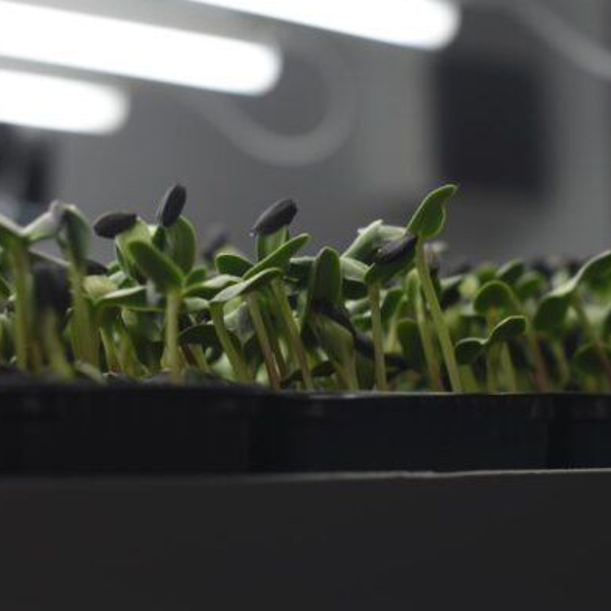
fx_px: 1657
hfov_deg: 20.9
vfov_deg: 20.8
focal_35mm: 83
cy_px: 226
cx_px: 326
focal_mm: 50
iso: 125
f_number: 4.5
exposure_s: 1/125
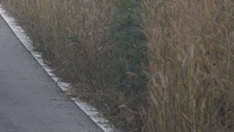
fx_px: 10095
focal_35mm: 1627
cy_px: -131
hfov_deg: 1.3
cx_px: -207
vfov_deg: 0.7
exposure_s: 1/500
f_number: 8
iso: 1000
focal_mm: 300
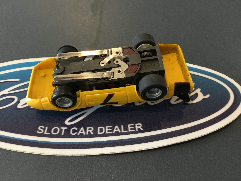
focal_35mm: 31
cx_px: 120
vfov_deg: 45.4
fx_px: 216
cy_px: 90
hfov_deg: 58.4
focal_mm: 3.3
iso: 200
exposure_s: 1/24
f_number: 2.4
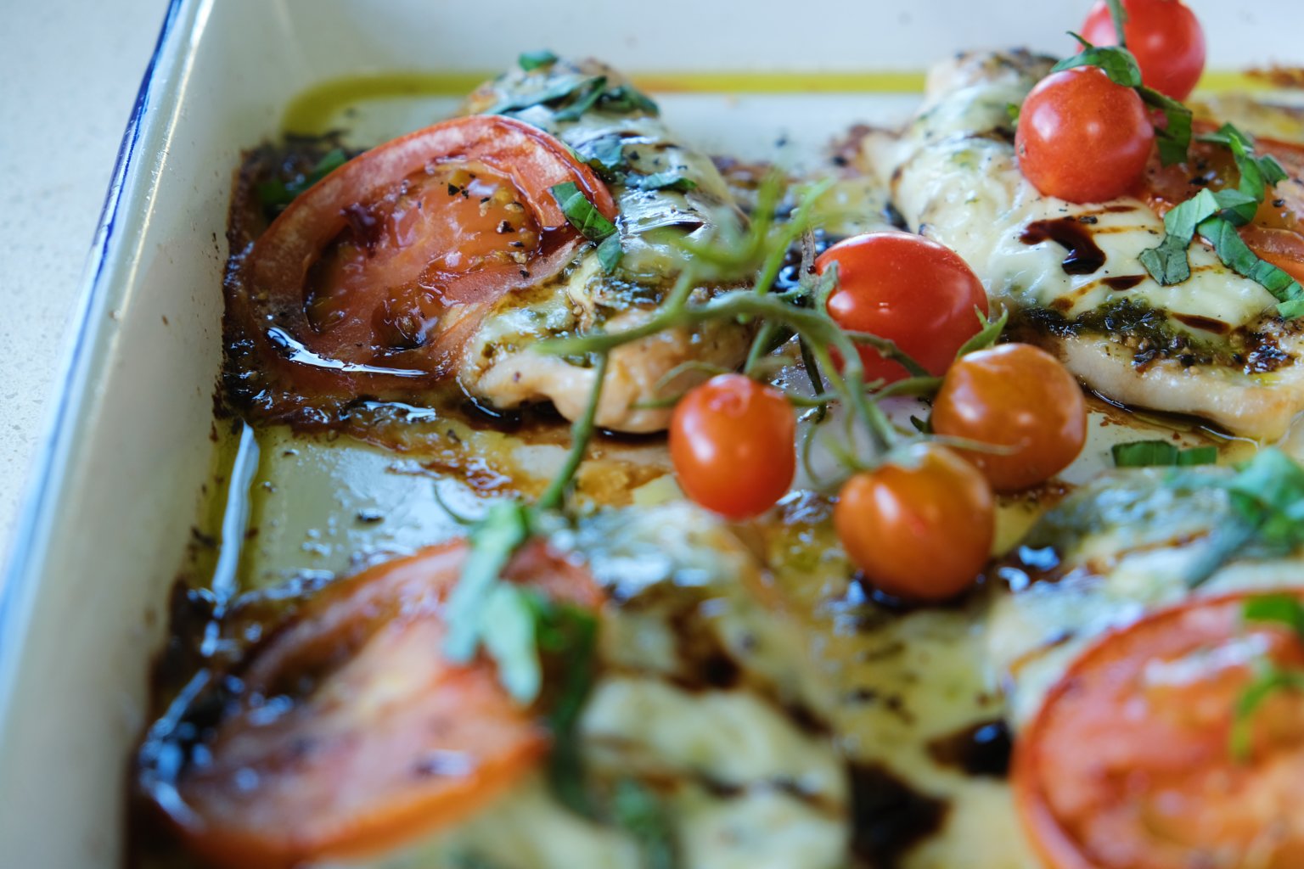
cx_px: 652
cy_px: 434
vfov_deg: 17.3
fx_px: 2861
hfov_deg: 25.7
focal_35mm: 79
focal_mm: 52.7
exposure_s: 1/80
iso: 250
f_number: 4
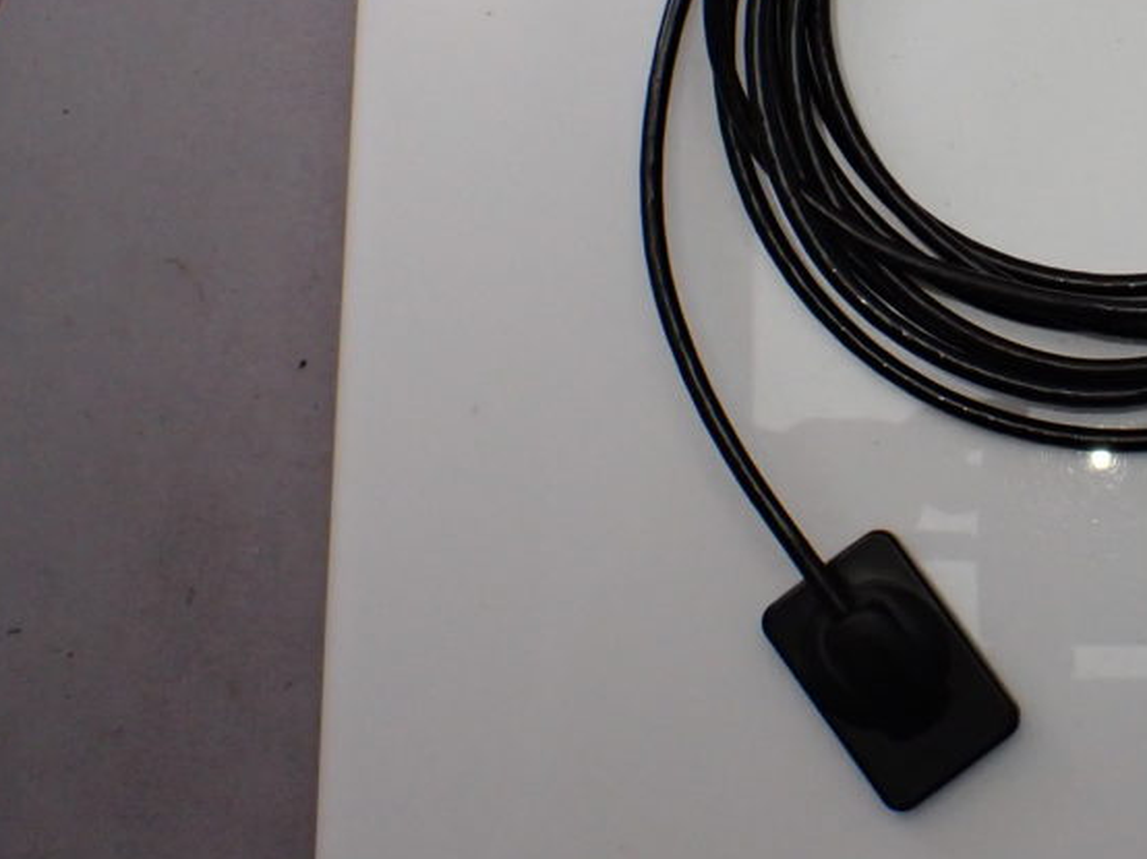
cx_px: 1120
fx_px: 2153
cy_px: 190
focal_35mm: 65
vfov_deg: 22.3
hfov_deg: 28.2
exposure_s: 1/400
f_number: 3.2
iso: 320
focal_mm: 5.4
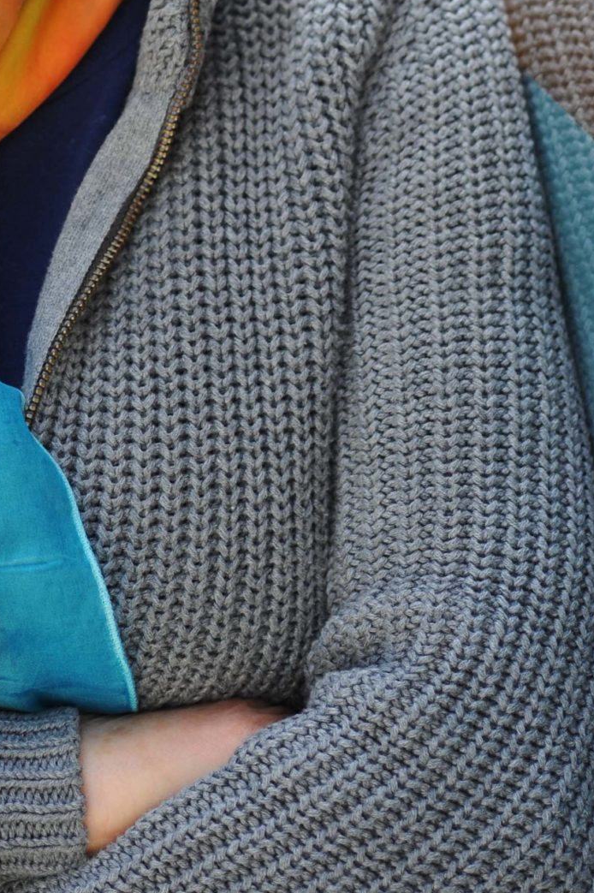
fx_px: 5997
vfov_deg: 8.5
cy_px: 32
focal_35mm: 242
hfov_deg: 5.6
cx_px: -74
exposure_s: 1/400
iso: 500
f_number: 3.5
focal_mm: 105
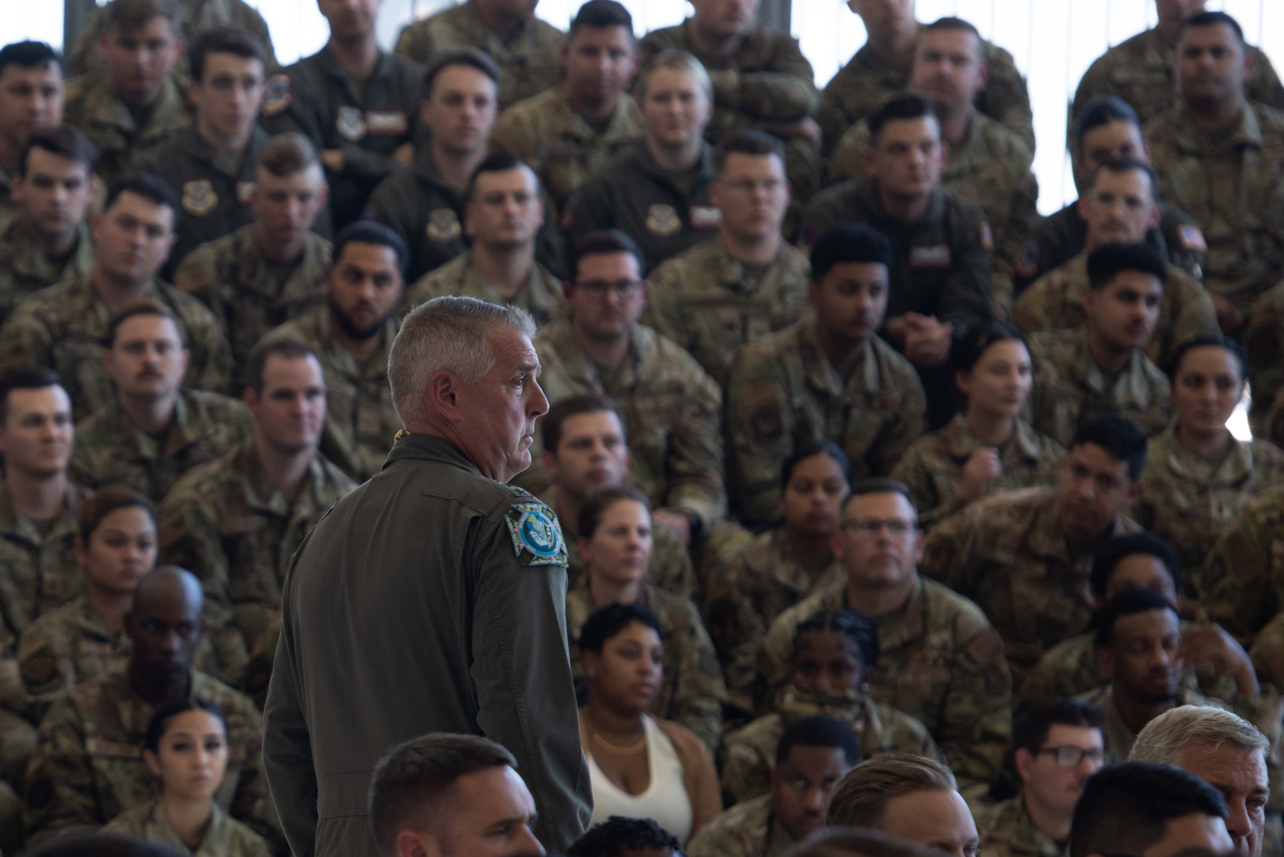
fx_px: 13199
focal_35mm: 370
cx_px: -40
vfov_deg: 3.7
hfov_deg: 5.6
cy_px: 720
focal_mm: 160
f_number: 3.5
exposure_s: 1/200
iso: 100
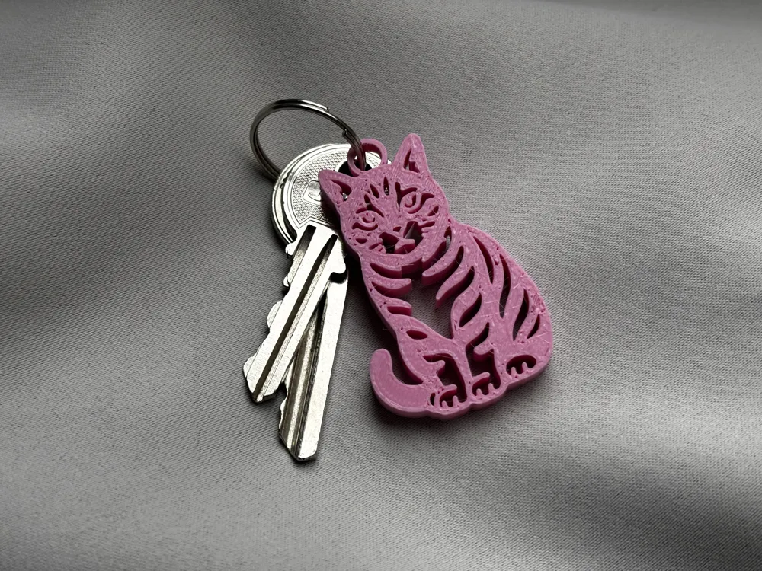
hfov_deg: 36.8
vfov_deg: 28.0
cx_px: 381
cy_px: 286
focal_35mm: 52
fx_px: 1145
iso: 32
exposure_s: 1/525
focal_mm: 5.96
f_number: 1.6
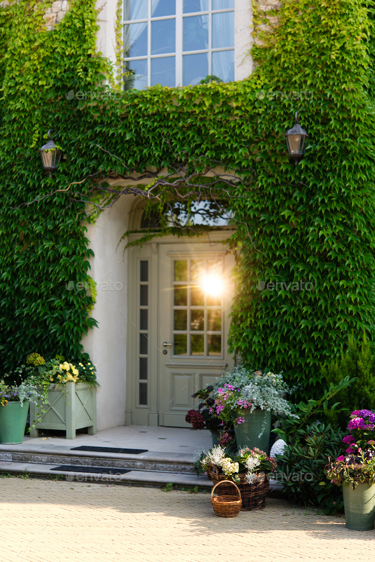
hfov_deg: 22.6
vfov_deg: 33.4
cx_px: 188
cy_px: 281
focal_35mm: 60
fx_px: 937
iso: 200
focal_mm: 60
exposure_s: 1/250
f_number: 2.8
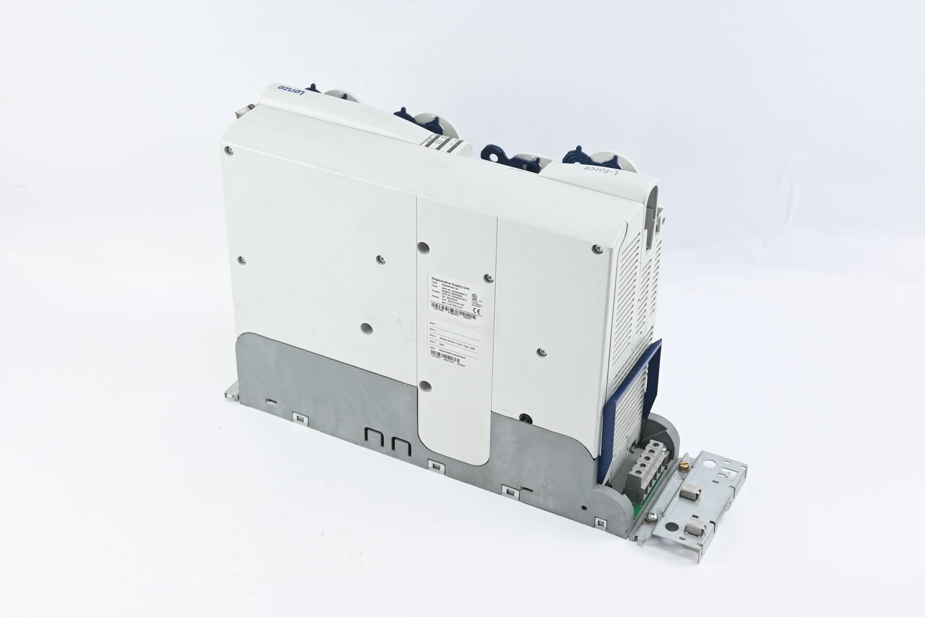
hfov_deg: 35.9
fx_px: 1426
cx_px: 462
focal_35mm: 56
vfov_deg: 24.4
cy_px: 308
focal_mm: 37
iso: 180
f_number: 5.3
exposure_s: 1/60
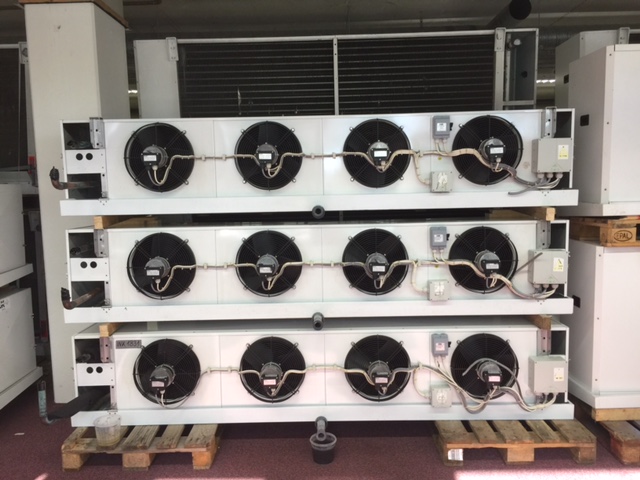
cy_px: 240
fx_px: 536
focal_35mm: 29
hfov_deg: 61.7
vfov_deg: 48.2
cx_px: 320
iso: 32
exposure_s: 1/33
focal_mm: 4.15
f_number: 2.2
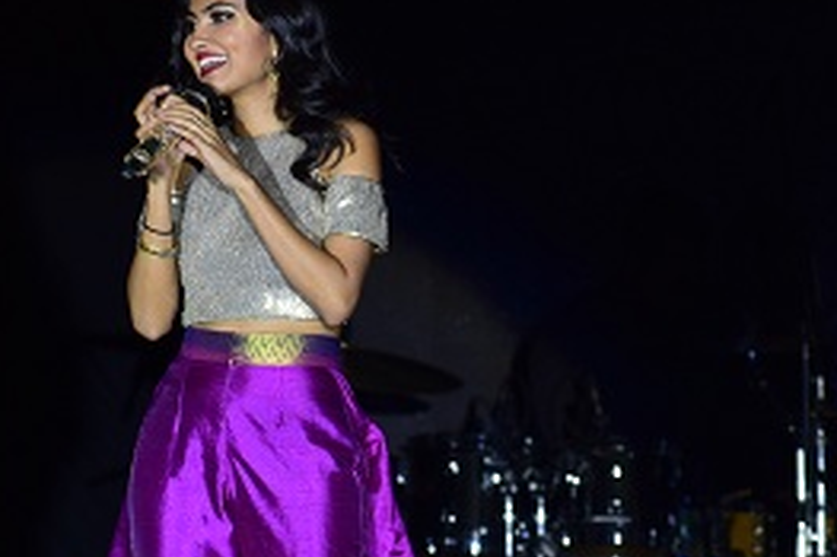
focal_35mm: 698
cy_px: 465
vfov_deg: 2.0
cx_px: 356
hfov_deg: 3.0
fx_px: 16225
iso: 100
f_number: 5
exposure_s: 1/100
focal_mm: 175
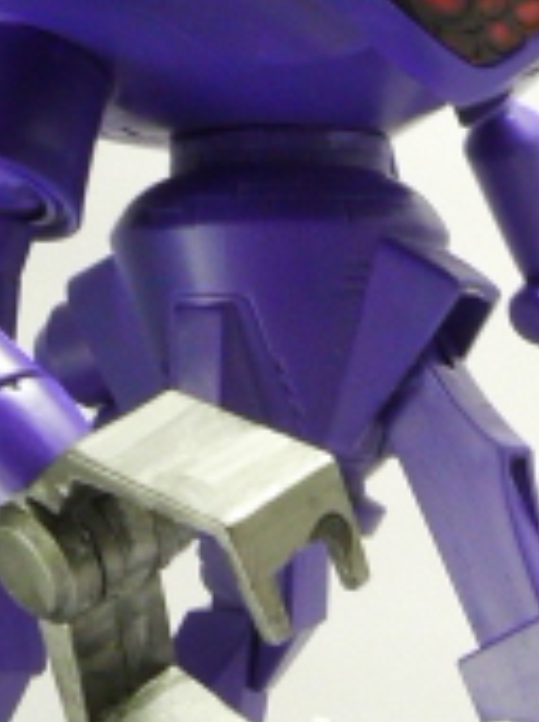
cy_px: 548
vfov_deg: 17.3
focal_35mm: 113
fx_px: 2352
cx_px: 284
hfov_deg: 13.1
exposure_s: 1/4
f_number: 8
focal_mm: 6.4
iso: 400
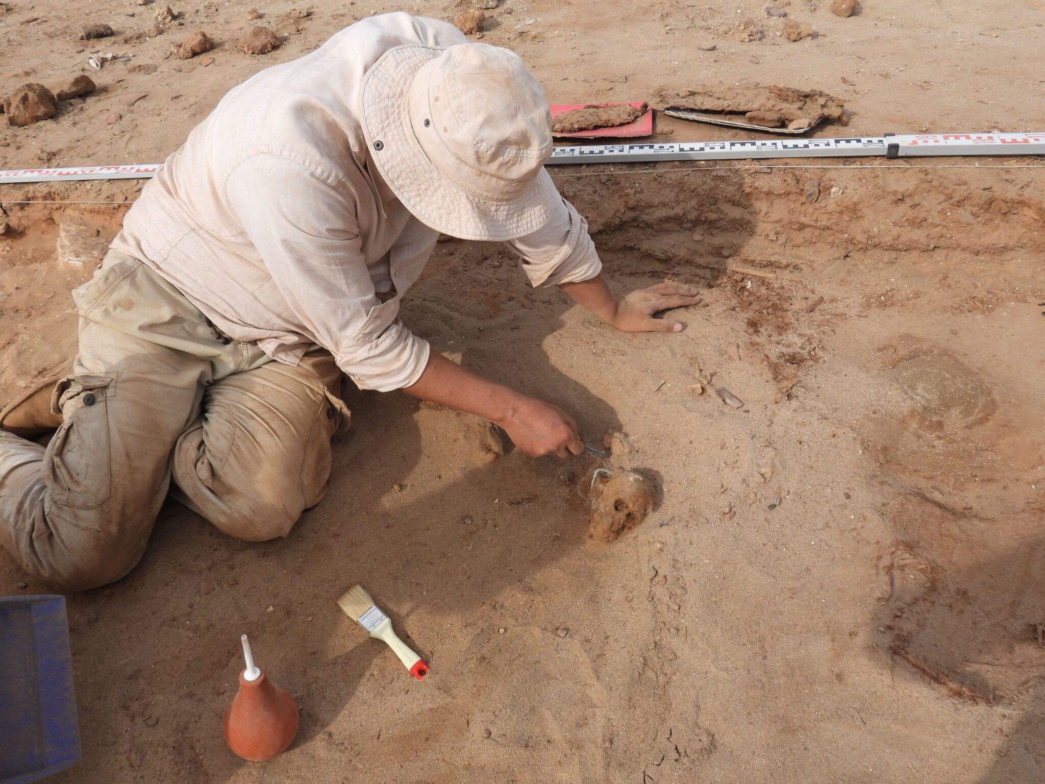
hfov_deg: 60.0
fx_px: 906
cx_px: 522
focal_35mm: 30
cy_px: 392
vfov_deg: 46.8
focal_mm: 5.4
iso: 100
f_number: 3.2
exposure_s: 1/1600
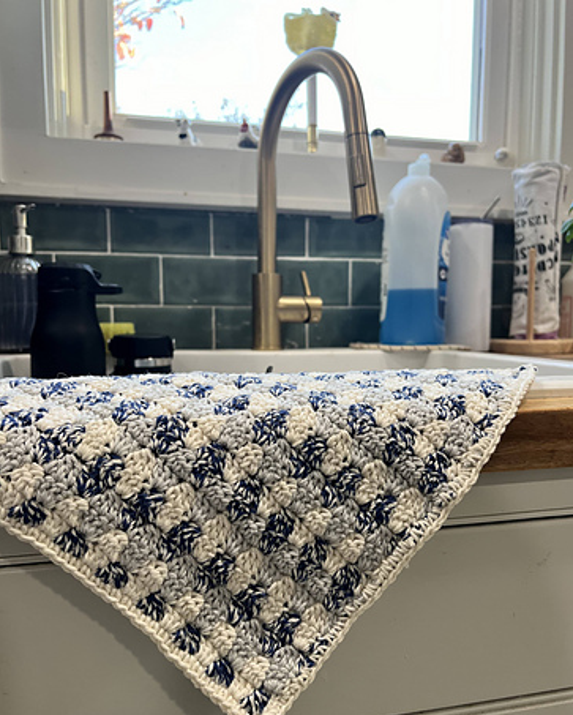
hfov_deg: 51.6
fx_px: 593
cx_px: 294
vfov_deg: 62.1
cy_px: 382
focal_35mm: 28
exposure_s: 1/120
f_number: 1.5
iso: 100
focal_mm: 5.7
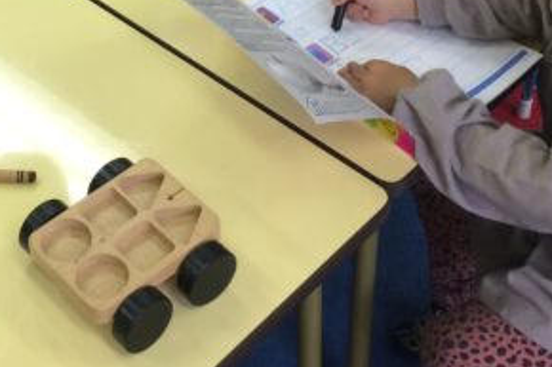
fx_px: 1226
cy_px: -84
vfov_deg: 16.3
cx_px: 84
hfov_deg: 24.8
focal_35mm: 80
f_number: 2.2
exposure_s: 1/33
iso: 40
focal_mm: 4.15
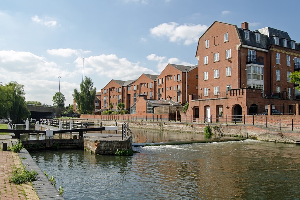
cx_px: 150
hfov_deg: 61.9
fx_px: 250
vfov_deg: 43.6
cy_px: 100
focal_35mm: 30
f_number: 9
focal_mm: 20
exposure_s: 1/320
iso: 100
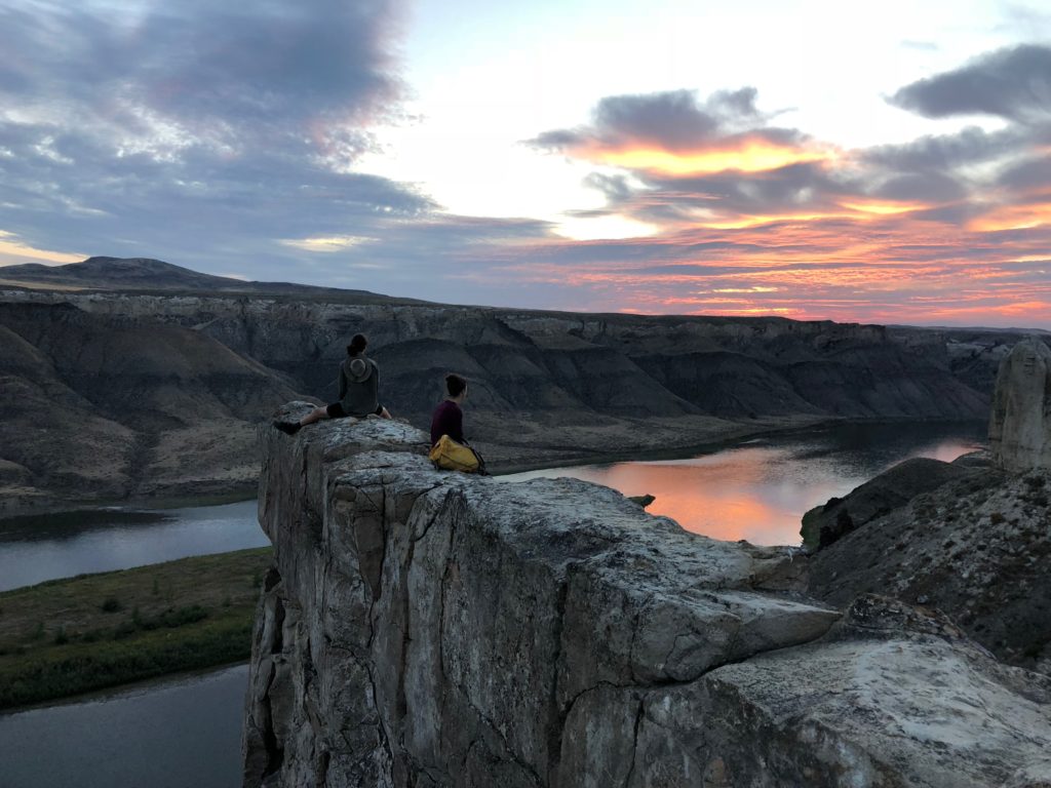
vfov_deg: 49.7
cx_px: 526
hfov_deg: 63.4
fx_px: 850
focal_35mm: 28
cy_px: 394
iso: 20
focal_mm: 3.99
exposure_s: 1/40
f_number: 1.8
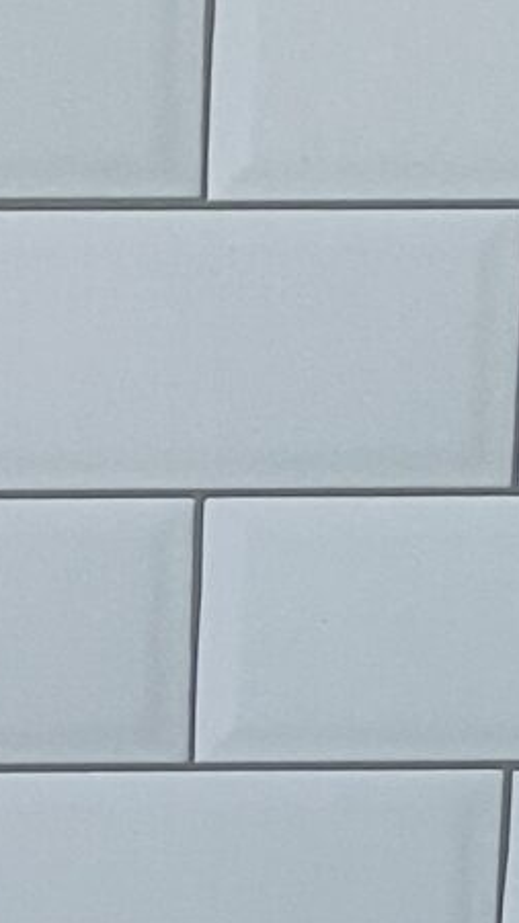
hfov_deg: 3.8
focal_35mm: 322
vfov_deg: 6.5
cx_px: 166
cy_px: 1799
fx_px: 7881
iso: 25
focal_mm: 6
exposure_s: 1/220
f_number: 2
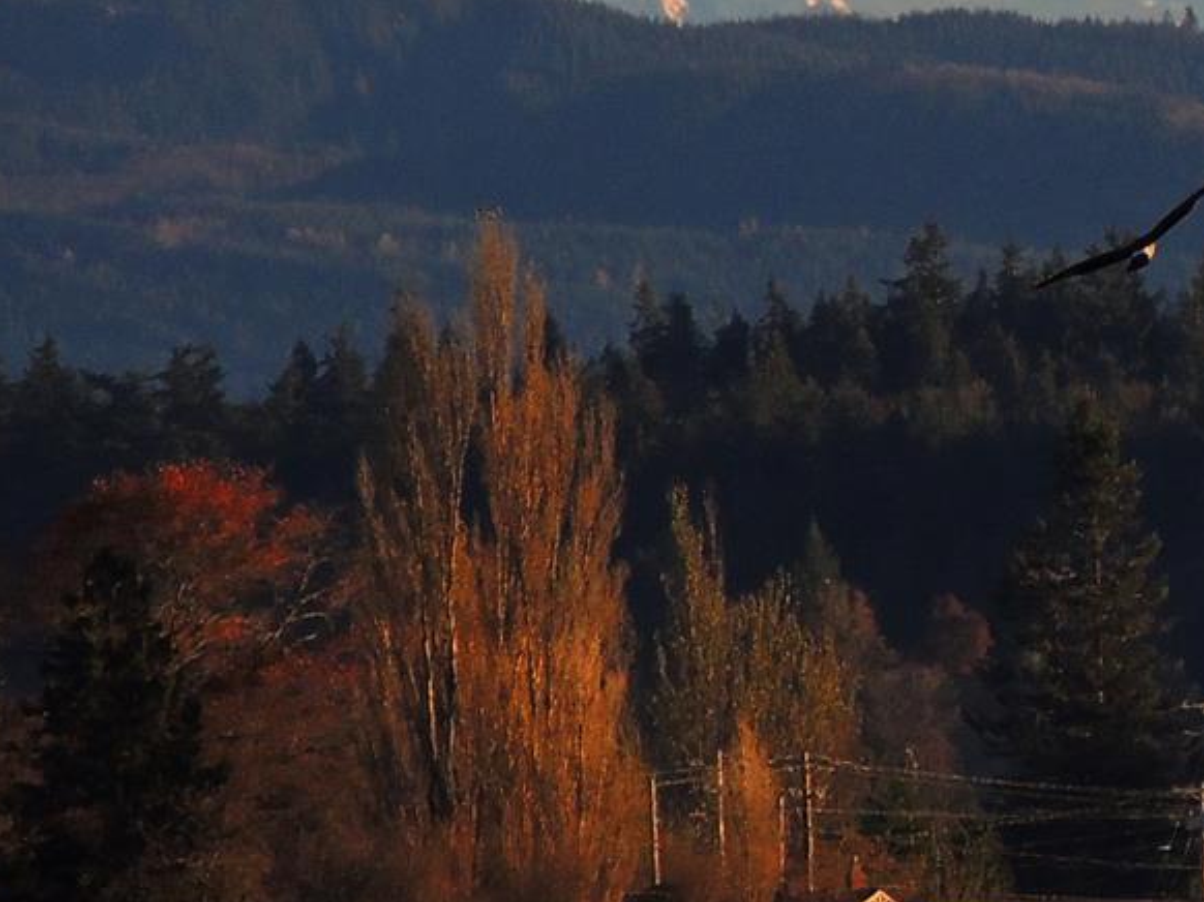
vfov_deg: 1.4
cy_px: 118
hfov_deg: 1.8
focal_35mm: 1077
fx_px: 37444
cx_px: 1367
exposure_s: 1/1600
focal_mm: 77.5
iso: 400
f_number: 4.9
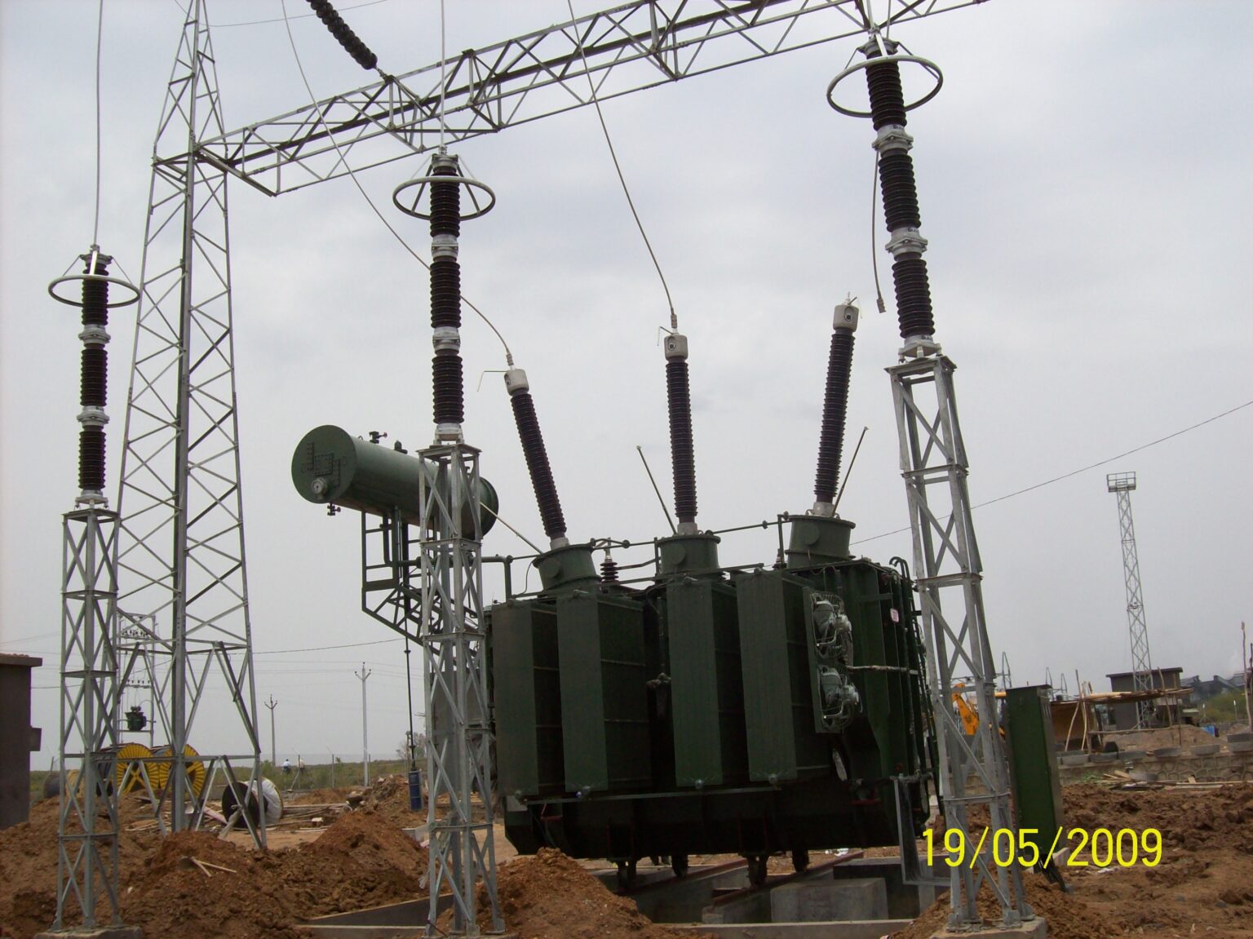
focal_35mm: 36
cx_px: 626
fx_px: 1303
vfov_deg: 39.6
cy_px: 470
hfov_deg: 51.4
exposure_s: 1/769
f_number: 4.8
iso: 80
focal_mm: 6
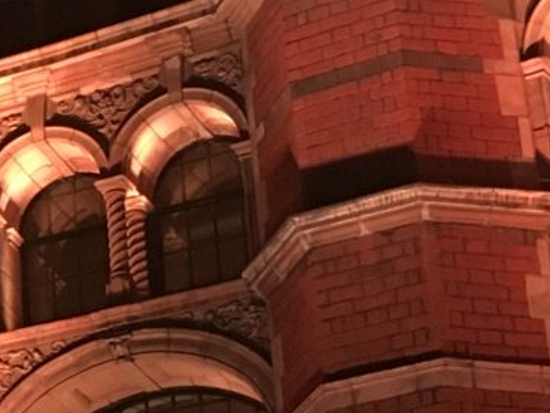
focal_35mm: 161
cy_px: 292
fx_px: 2559
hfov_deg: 11.1
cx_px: -574
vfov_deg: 9.2
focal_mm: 4.15
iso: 160
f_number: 2.2
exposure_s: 1/33
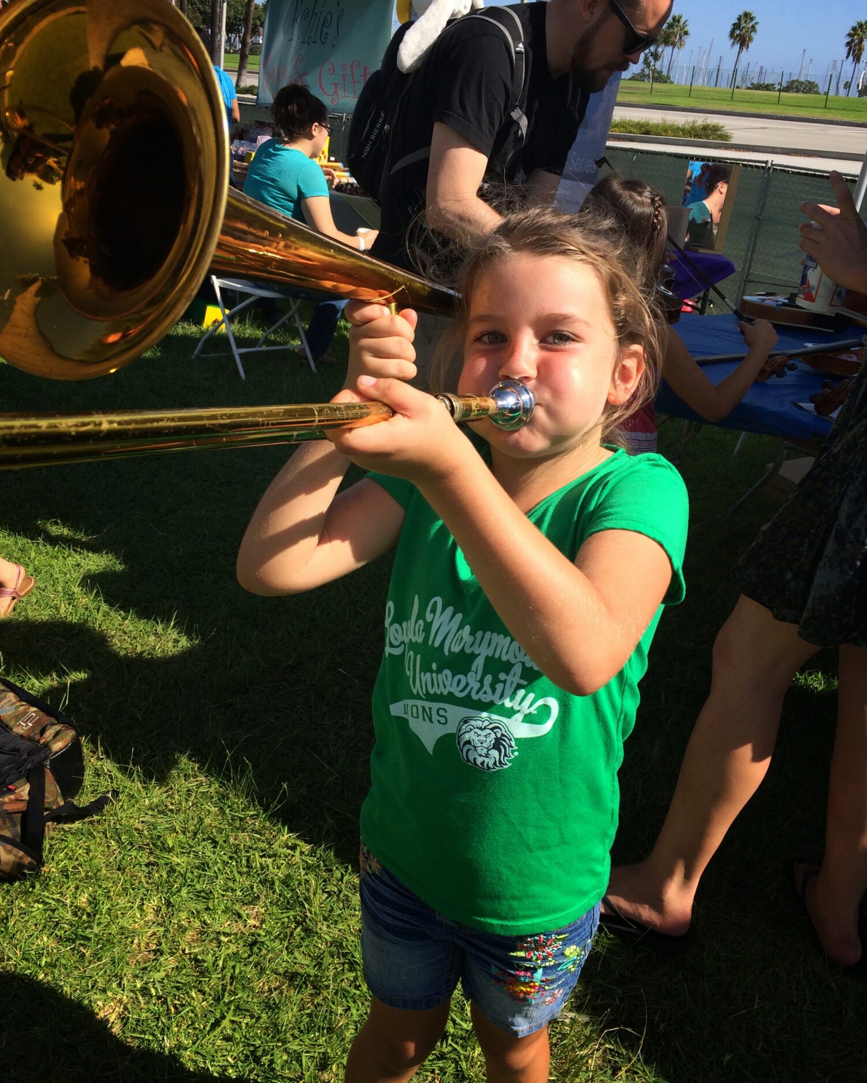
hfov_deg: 45.8
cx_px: 430
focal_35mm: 32
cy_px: 526
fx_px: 1026
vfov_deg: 55.7
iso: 40
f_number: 2.2
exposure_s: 1/1786
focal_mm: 4.12
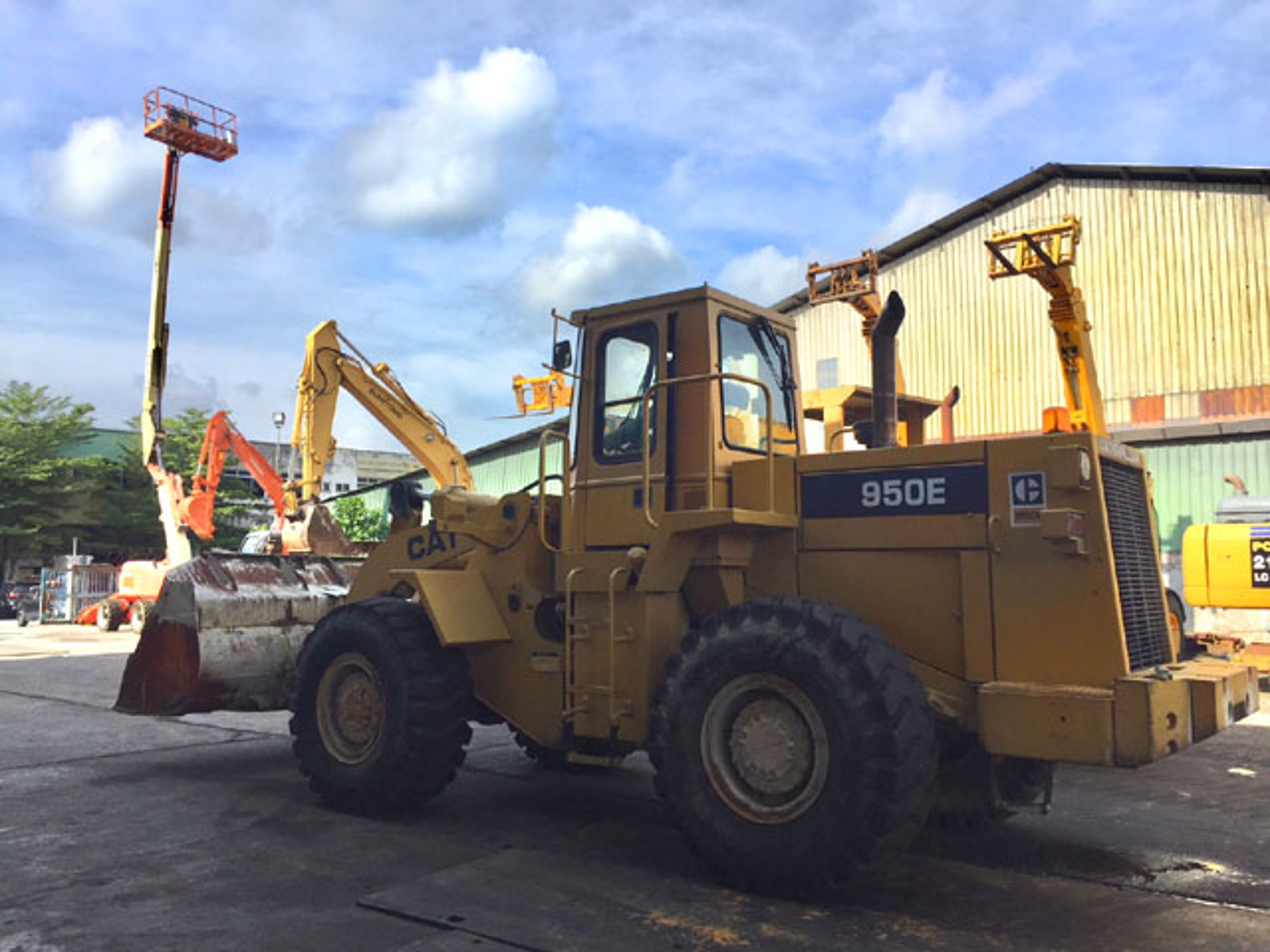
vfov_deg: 48.2
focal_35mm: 29
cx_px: 635
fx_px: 1064
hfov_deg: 61.7
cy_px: 476
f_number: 2.2
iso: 32
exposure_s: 1/1721
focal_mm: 4.15
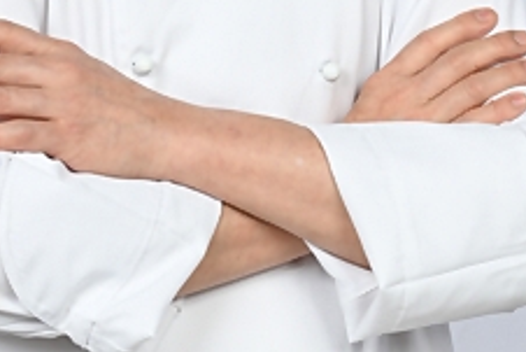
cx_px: 214
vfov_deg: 4.2
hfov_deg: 6.3
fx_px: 4795
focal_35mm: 328
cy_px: 153
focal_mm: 58
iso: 100
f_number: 13
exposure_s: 1/80
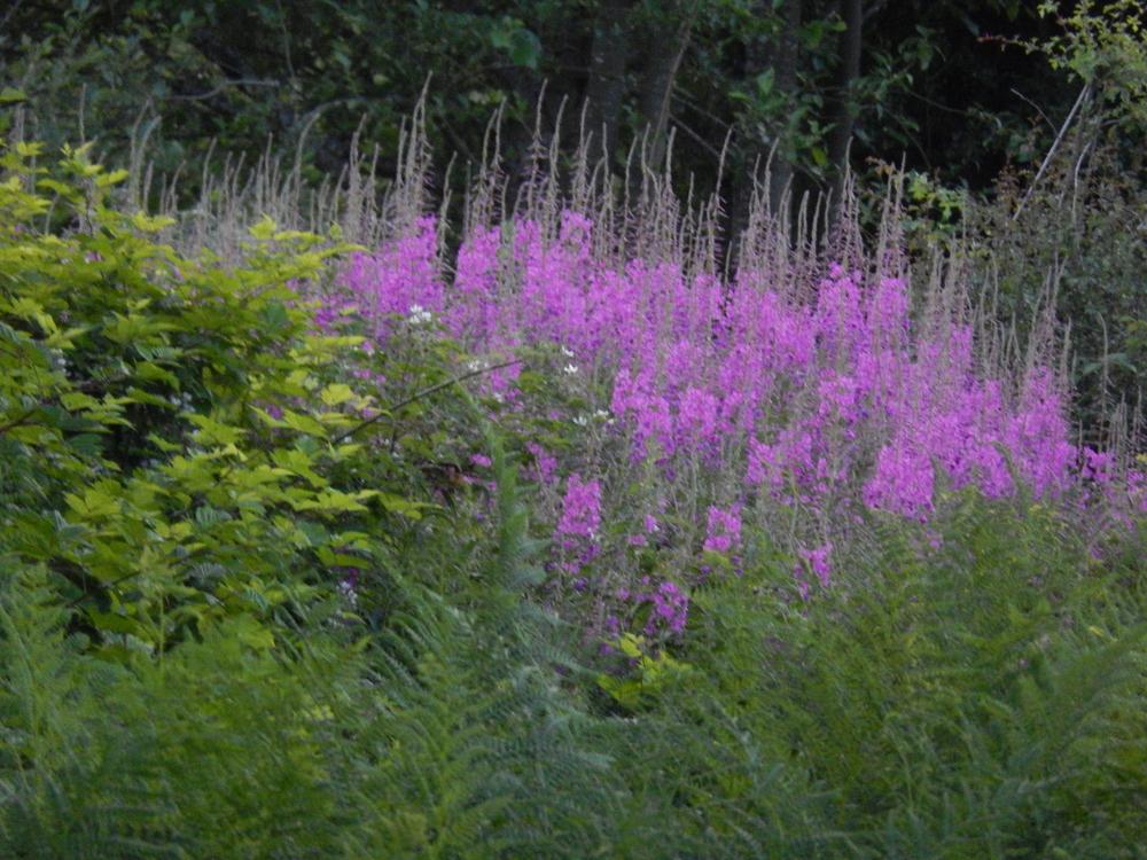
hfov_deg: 4.4
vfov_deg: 3.3
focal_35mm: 450
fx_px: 14911
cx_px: 574
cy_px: 430
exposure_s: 1/125
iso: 1100
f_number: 6.3
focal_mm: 81
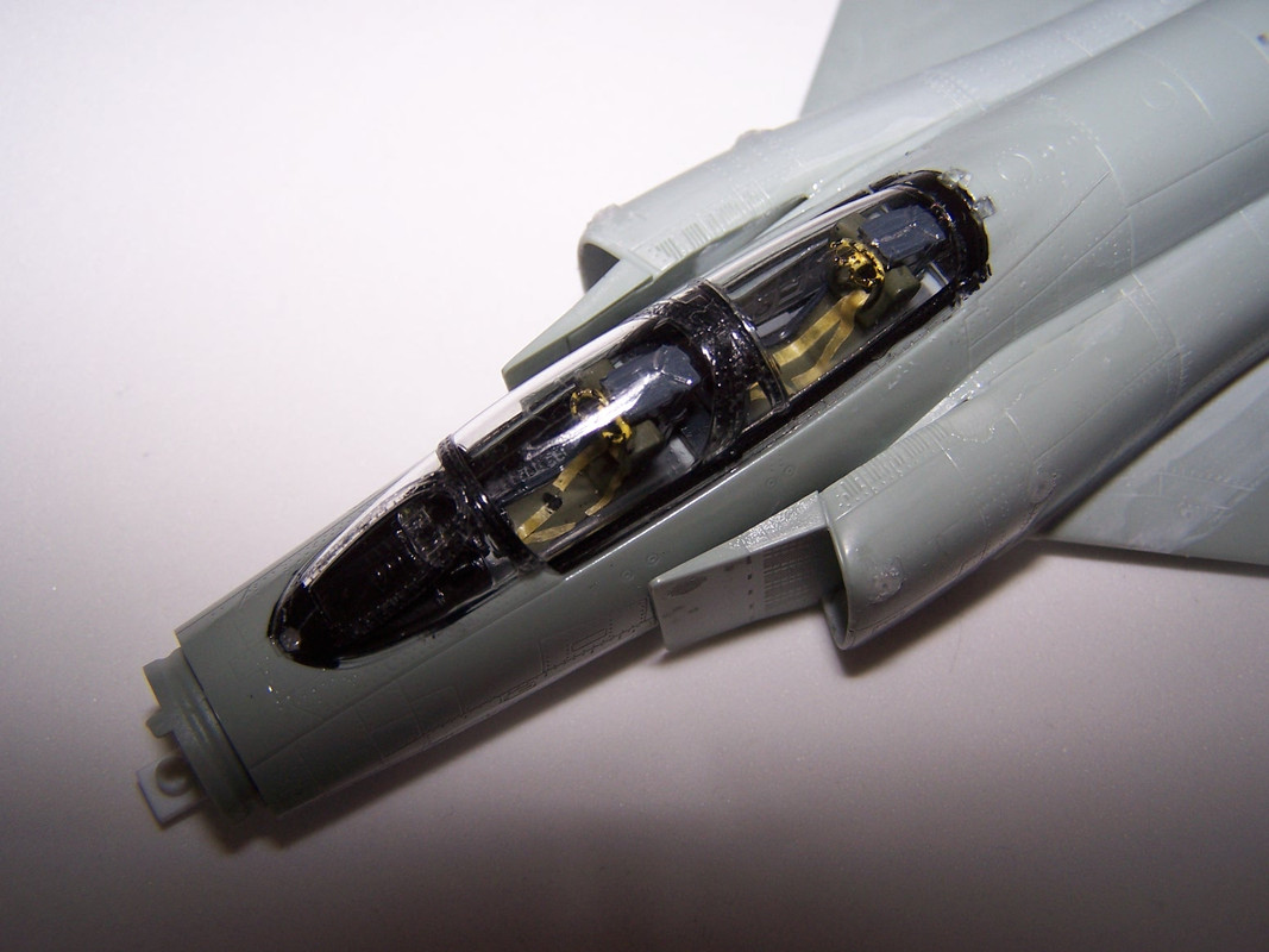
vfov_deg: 37.7
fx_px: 1393
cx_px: 634
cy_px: 476
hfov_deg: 49.0
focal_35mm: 38
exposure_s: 1/60
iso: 80
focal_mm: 6.3
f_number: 2.8
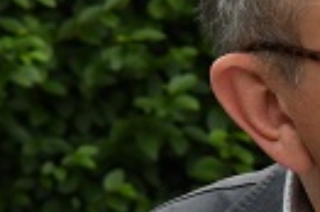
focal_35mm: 585
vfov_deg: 2.3
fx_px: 5193
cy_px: 178
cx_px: 777
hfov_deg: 3.5
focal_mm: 80
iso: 500
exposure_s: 1/250
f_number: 9
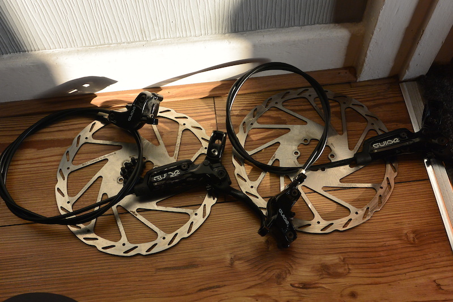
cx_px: 226
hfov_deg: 48.5
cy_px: 151
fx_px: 503
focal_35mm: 40
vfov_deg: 33.4
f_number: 4.2
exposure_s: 1/160
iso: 160
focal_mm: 15.1
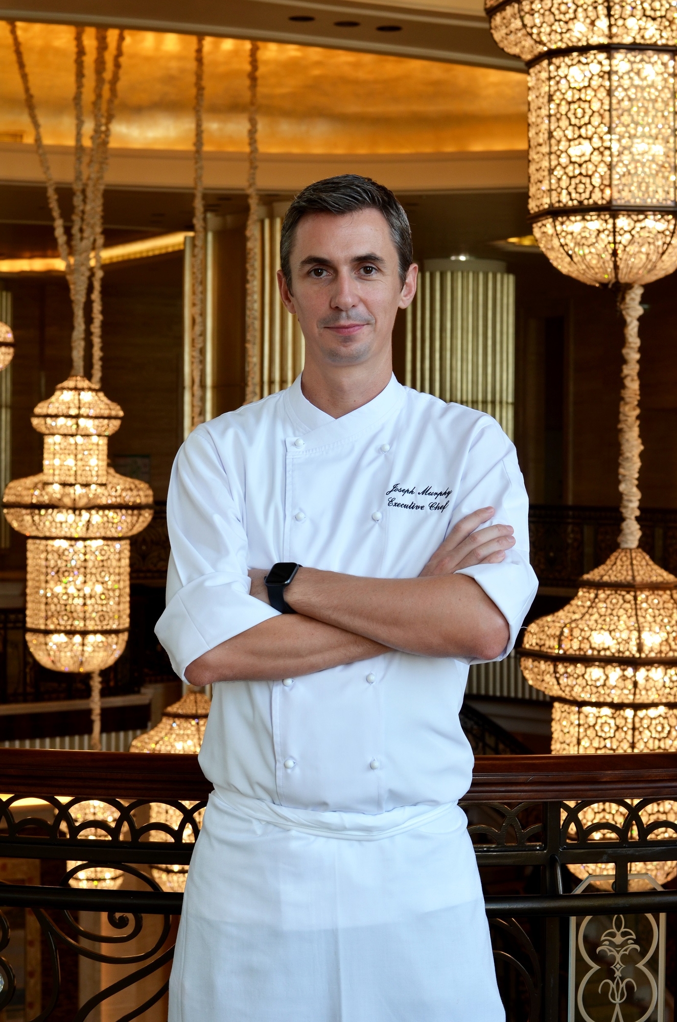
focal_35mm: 75
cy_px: 511
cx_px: 338
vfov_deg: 27.0
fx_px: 2125
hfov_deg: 18.1
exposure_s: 1/20
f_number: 7.1
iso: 200
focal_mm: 50
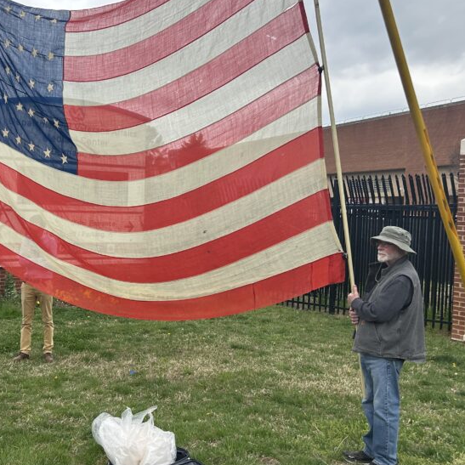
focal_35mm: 43
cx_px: 130
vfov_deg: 39.2
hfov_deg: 38.4
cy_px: 240
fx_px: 654
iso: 50
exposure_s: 1/1112
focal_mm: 5.7
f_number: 1.5
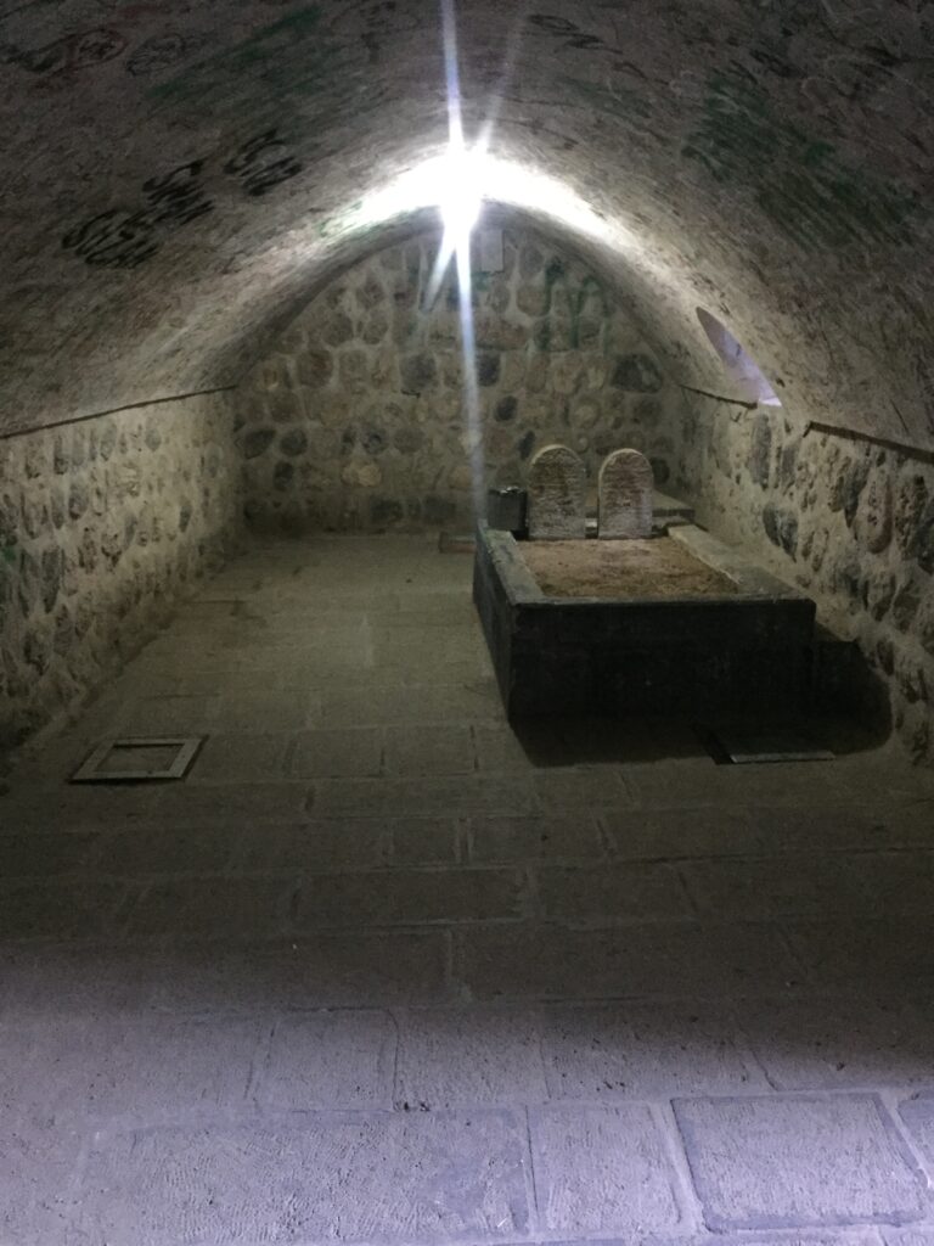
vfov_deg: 61.7
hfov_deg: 48.2
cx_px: 467
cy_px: 623
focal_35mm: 29
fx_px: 1043
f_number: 2.2
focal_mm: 4.15
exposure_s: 1/17
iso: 640
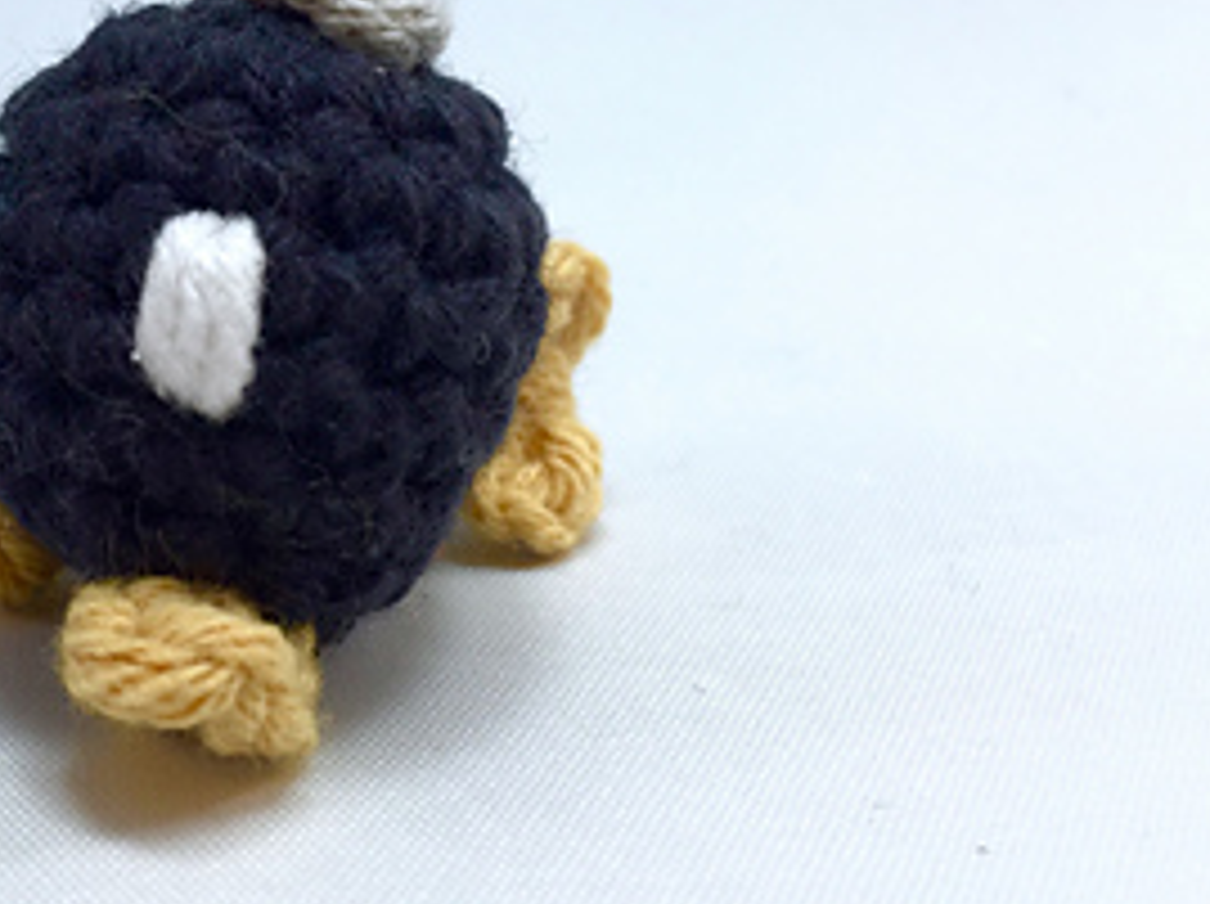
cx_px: 166
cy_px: 232
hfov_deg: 34.0
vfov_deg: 26.6
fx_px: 1885
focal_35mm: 54
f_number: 2.2
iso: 32
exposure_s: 1/120
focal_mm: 4.15
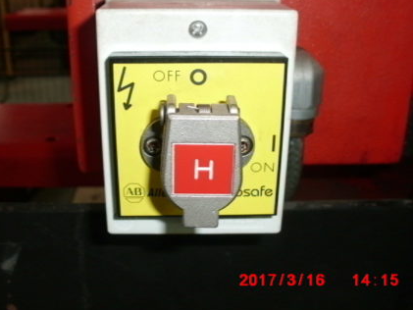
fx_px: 489
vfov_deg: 35.1
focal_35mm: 41
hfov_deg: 45.6
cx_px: 179
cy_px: 147
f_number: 2.9
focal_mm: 6.3
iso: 100
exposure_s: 1/125
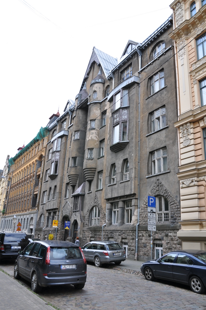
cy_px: 155
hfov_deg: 43.5
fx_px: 258
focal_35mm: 30
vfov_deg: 62.0
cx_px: 103
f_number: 7.1
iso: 200
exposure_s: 1/200
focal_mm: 20
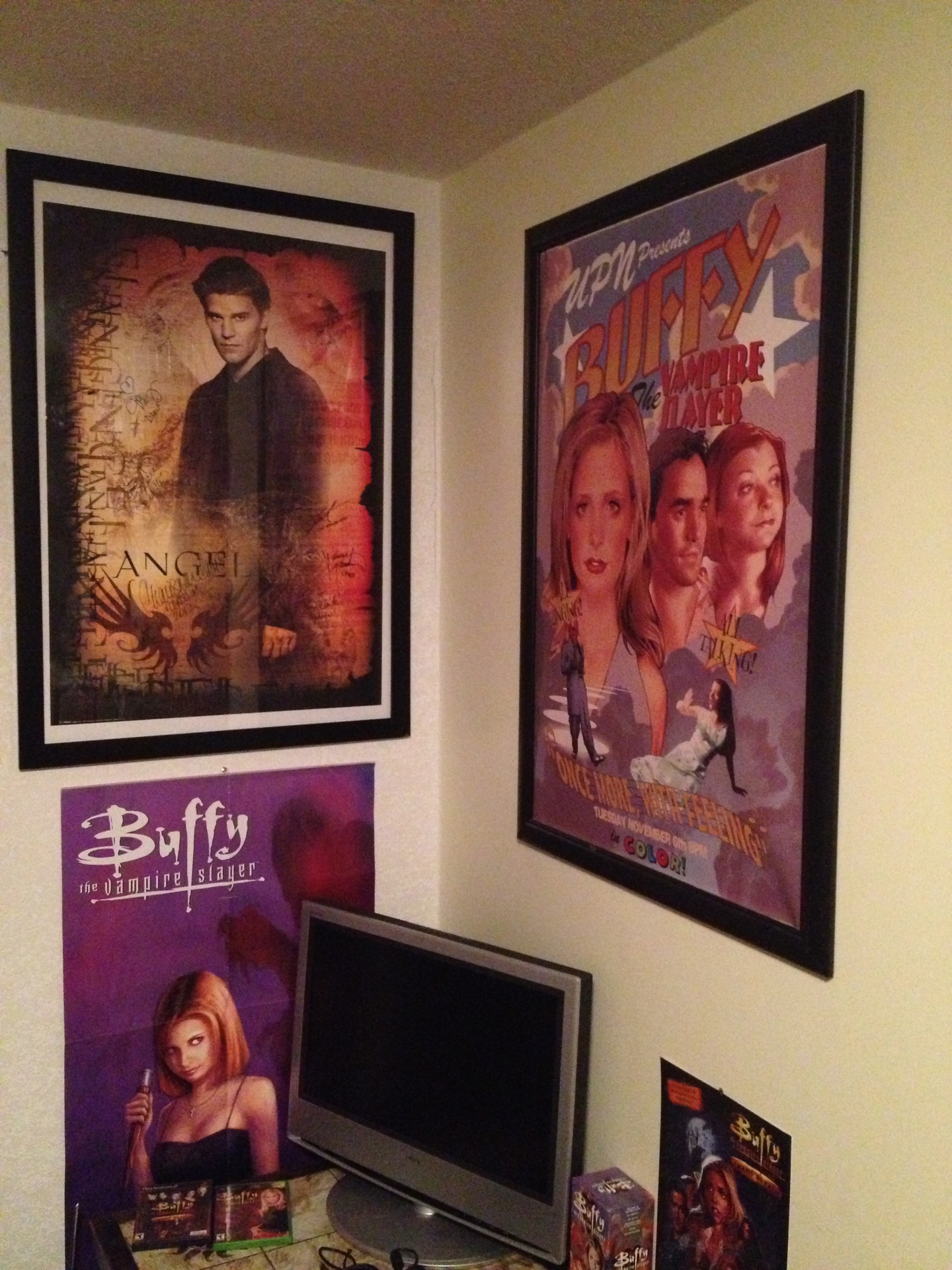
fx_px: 1283
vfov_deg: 52.6
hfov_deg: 40.7
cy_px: 635
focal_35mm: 35
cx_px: 476
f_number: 2.4
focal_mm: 4.28
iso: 800
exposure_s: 1/15
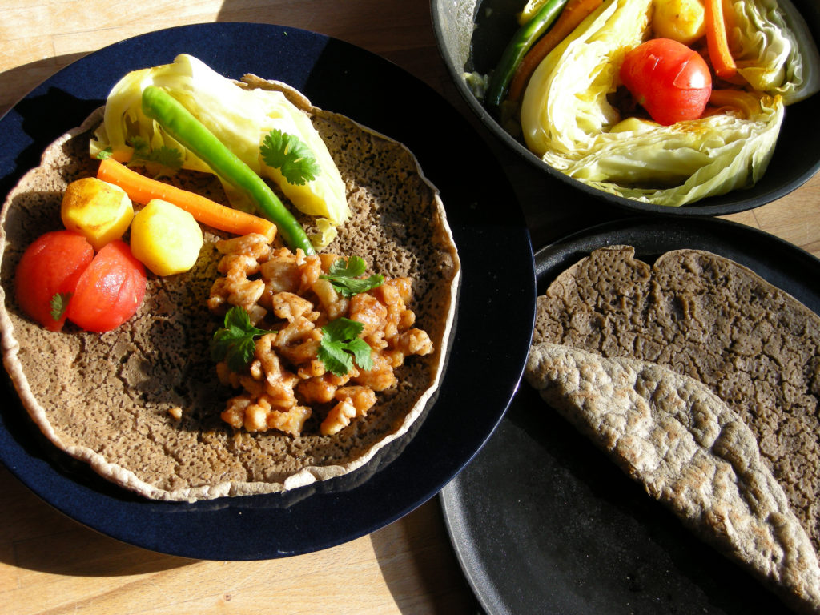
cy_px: 308
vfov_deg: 30.3
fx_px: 1137
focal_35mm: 48
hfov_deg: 39.7
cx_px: 410
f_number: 3.1
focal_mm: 10.1
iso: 81
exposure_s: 1/56.3
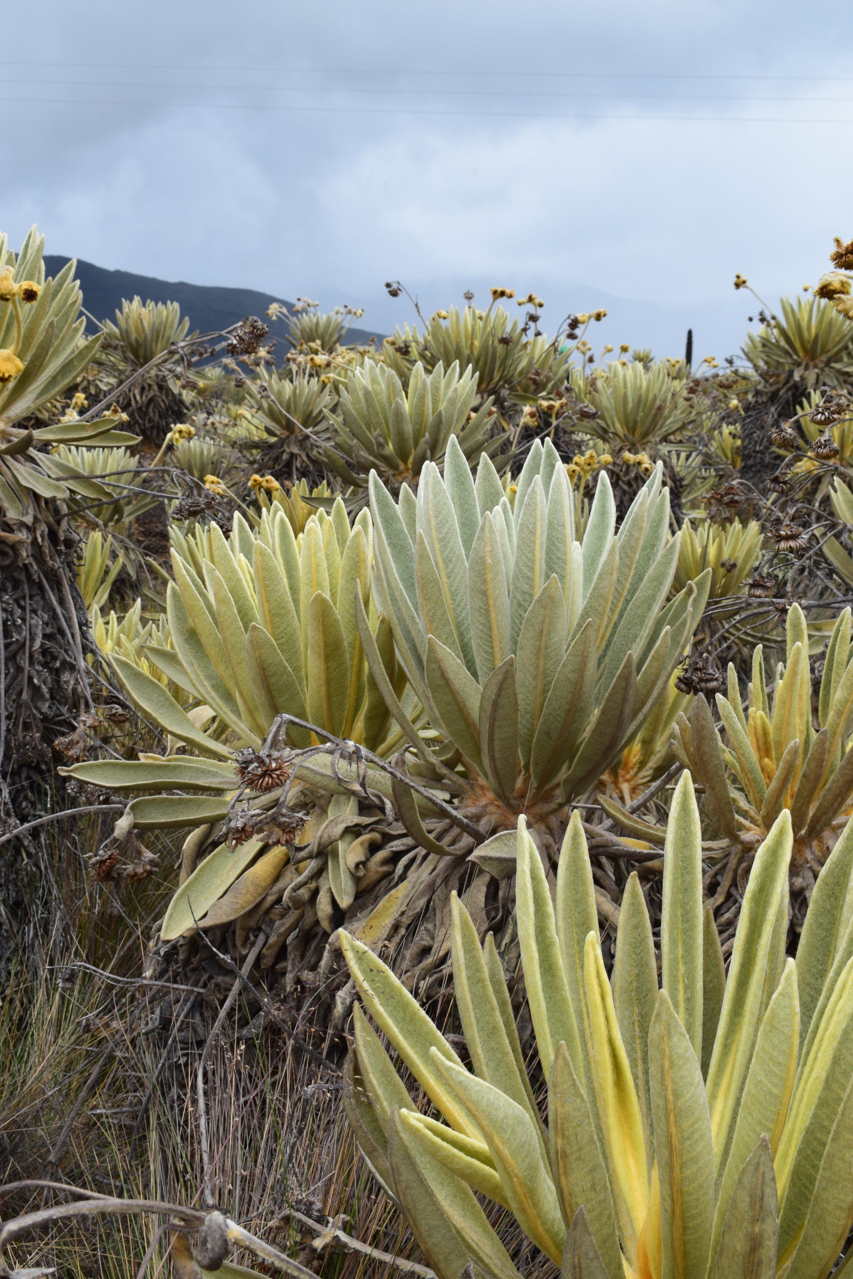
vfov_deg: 40.7
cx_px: 418
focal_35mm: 49
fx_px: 1725
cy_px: 640
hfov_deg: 27.8
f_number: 10
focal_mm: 29
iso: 400
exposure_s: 1/320
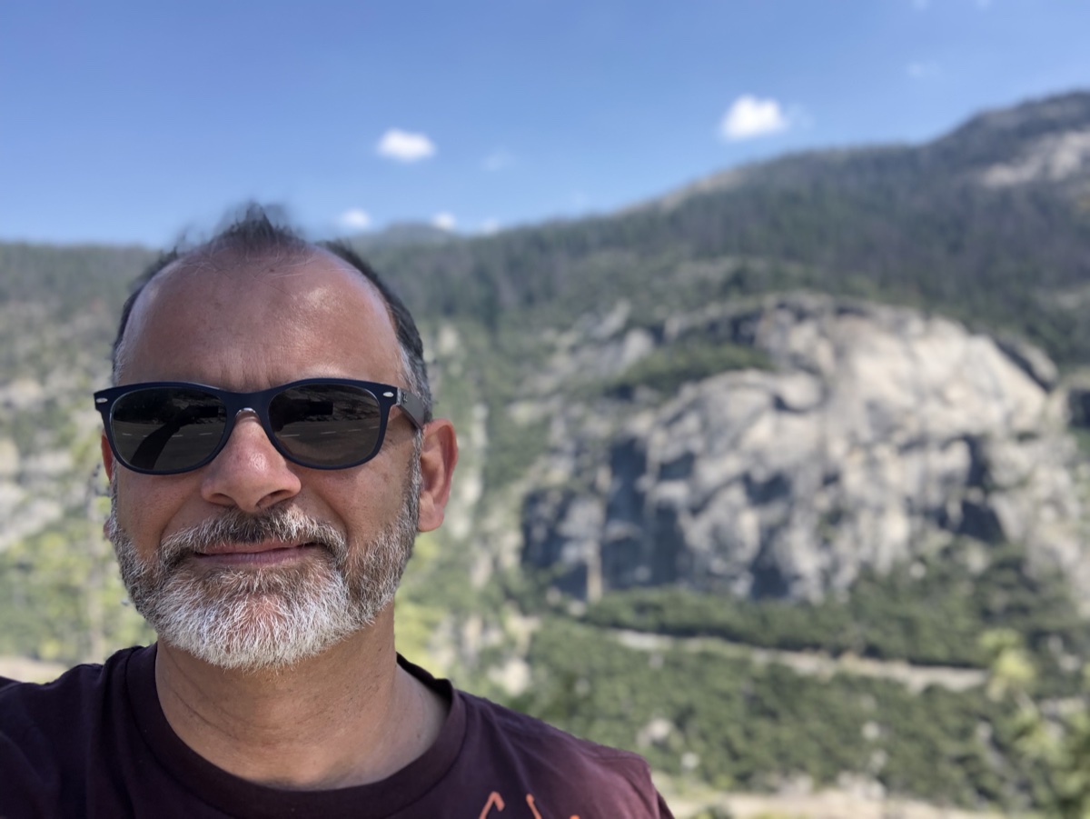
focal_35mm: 32
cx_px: 545
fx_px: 1008
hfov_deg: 56.8
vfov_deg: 44.2
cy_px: 410
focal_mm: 2.87
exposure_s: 1/182
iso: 20
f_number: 2.2
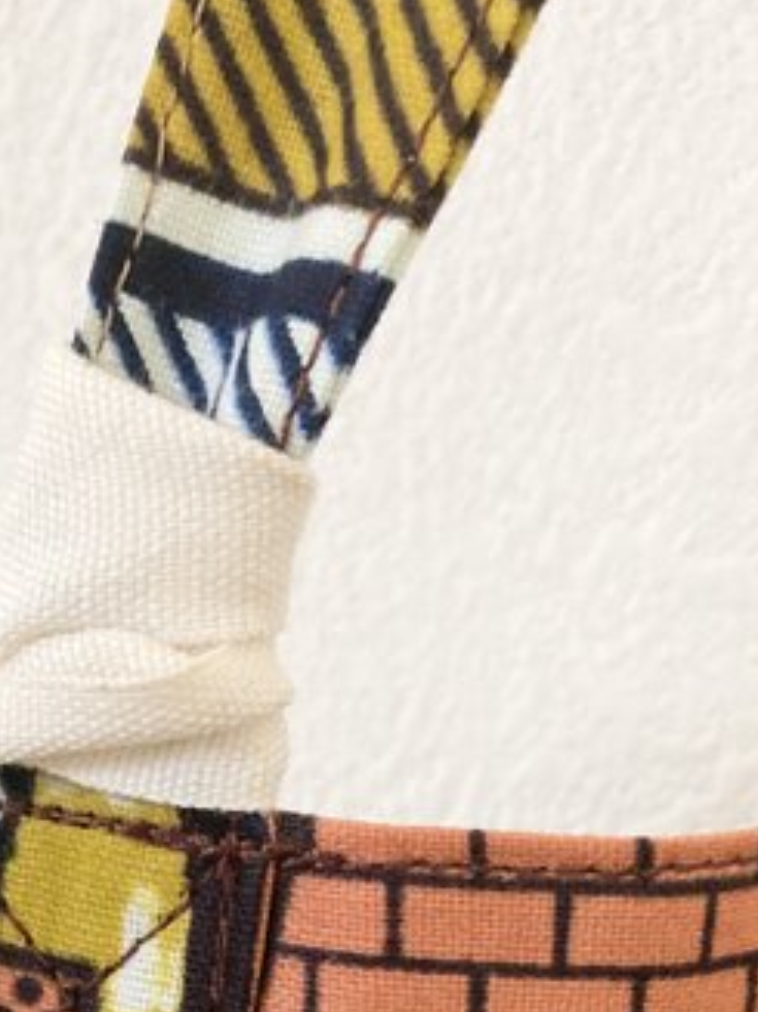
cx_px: 142
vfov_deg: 24.6
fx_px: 2133
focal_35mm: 73
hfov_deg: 19.9
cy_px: 1159
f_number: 1.8
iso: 200
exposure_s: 1/60
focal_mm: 3.99
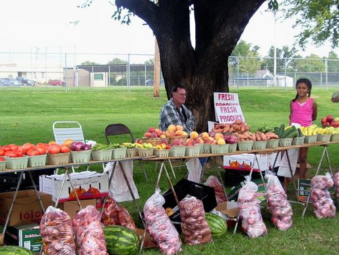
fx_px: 686
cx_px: 187
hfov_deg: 27.7
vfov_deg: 21.0
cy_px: 143
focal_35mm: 70
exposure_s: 1/250
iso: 80
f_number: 3
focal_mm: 7.6
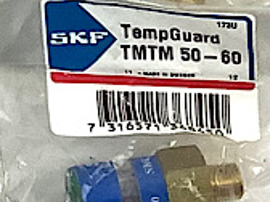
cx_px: -178
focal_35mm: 219
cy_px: -245
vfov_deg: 6.5
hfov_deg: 8.7
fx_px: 1708
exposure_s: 1/100
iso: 80
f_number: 2.4
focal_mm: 3.3
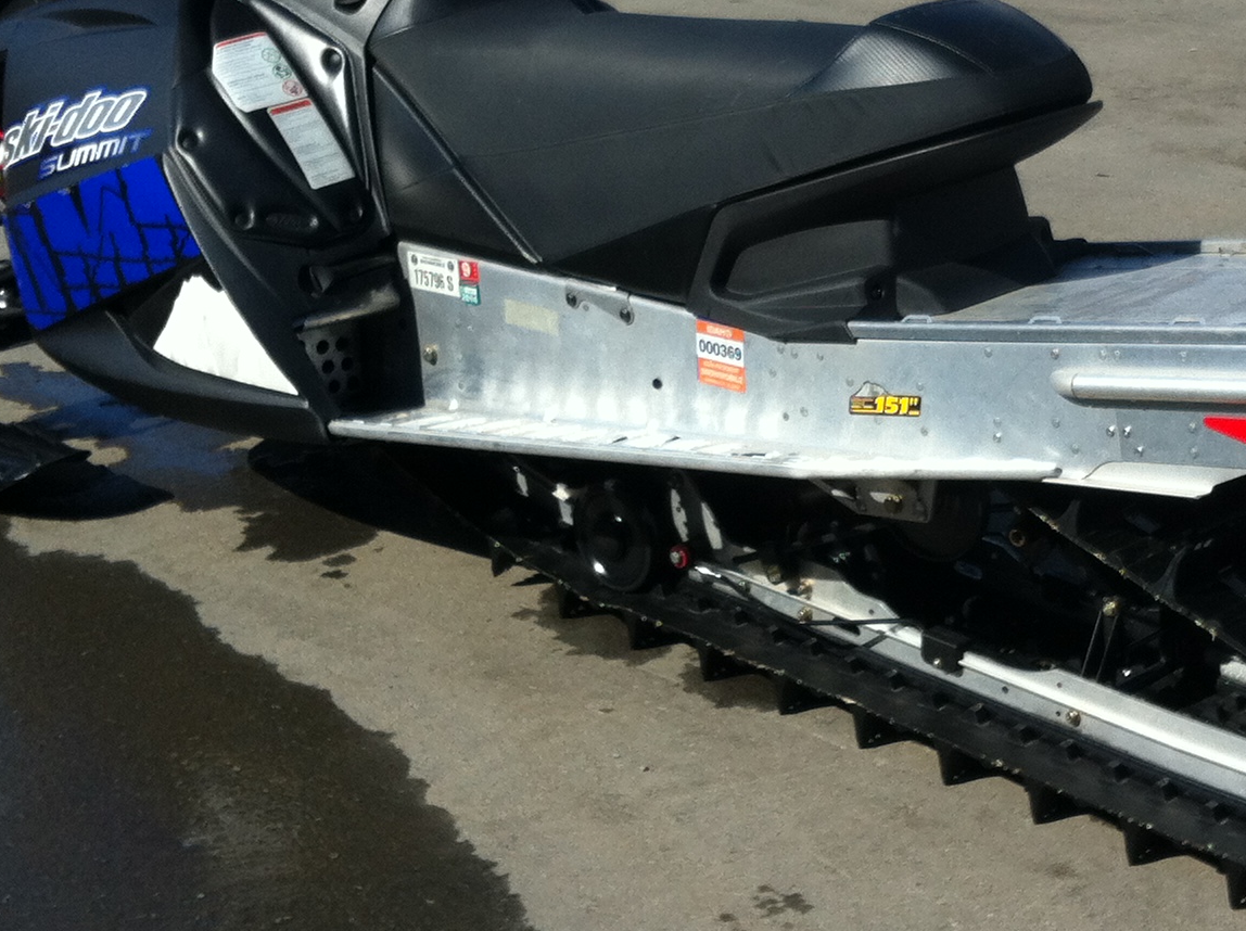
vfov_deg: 18.5
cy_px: 263
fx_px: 2840
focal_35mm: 79
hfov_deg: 24.6
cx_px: 819
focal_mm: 3.85
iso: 80
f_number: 2.8
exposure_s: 1/1312
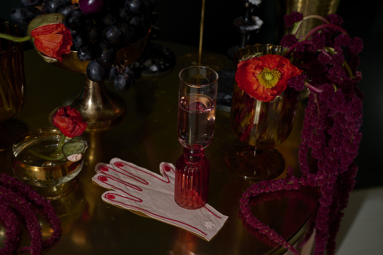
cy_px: 128
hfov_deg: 34.5
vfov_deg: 23.4
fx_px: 617
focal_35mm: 58
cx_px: 192
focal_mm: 58
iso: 64
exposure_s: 1/60
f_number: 6.3
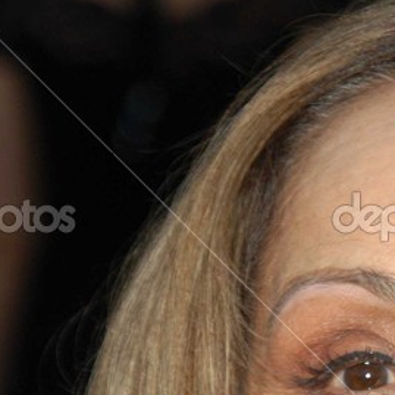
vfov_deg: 3.6
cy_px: 510
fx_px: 6248
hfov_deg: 3.6
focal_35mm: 484
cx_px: 467
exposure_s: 1/180
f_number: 7.1
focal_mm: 100
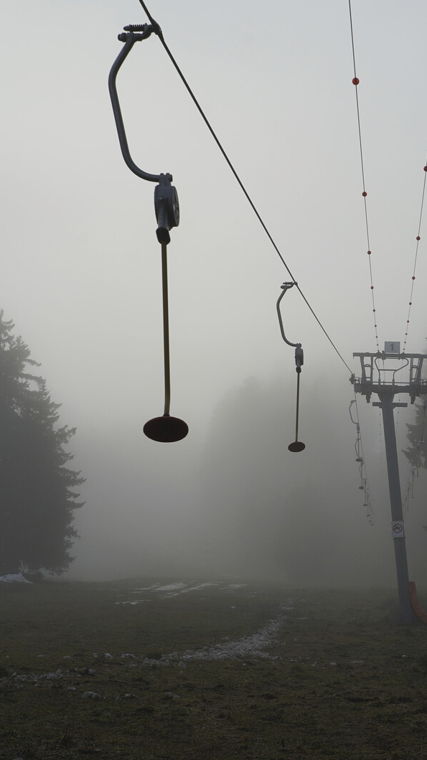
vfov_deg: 36.6
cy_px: 381
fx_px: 1148
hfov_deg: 20.5
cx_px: 418
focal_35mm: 57
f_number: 8
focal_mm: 36
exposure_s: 1/400
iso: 200
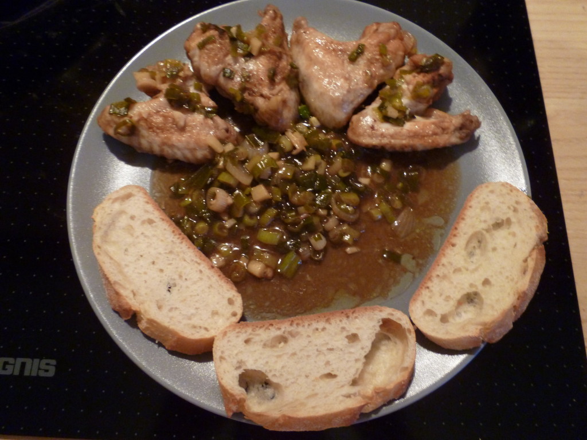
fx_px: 407
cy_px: 220
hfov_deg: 71.6
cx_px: 294
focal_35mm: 24
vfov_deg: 56.8
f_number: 2.5
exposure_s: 1/8
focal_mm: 4.3
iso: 400
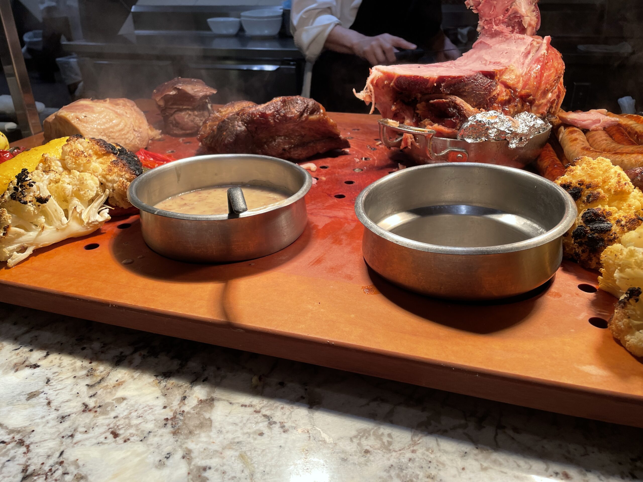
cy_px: 241
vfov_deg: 53.1
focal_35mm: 26
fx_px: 483
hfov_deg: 67.3
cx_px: 322
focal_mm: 4.2
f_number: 1.6
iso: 50
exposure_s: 1/120
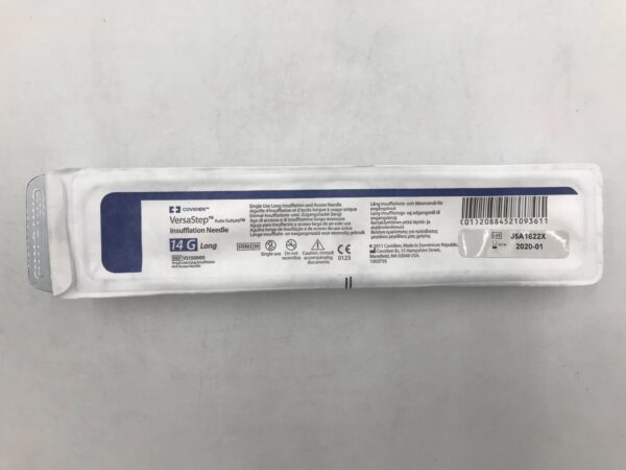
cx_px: 313
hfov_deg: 63.4
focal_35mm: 28
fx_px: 506
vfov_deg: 49.7
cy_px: 235
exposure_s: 1/120
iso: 25
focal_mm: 3.99
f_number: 1.8
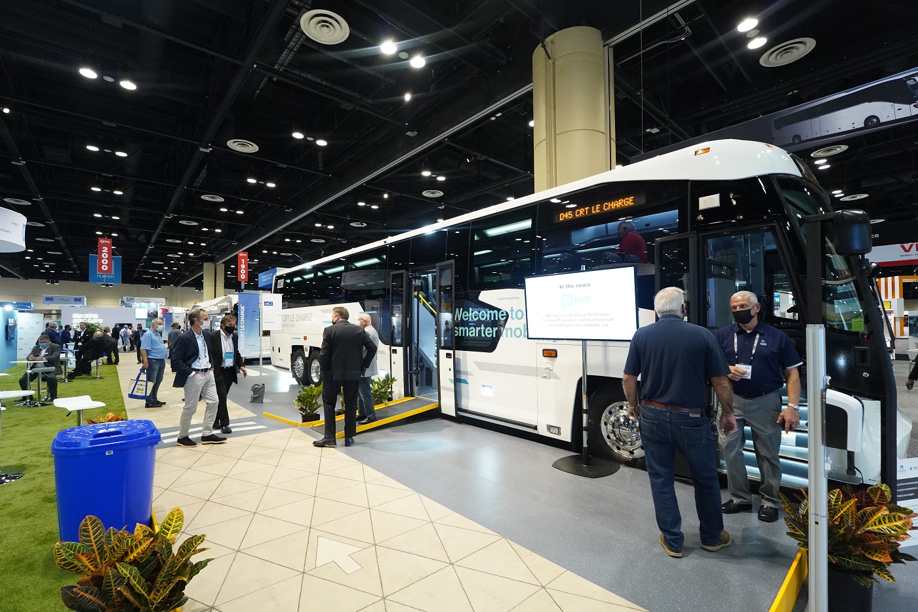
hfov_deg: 100.3
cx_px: 434
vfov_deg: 77.3
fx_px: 382
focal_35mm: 15
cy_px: 318
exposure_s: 1/125
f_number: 5.6
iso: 5000
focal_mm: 14
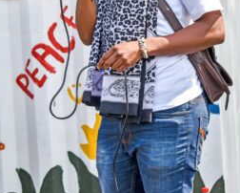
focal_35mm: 123
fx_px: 873
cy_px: 29
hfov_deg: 15.7
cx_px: 119
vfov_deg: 12.5
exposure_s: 1/200
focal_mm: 55
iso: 100
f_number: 5.6
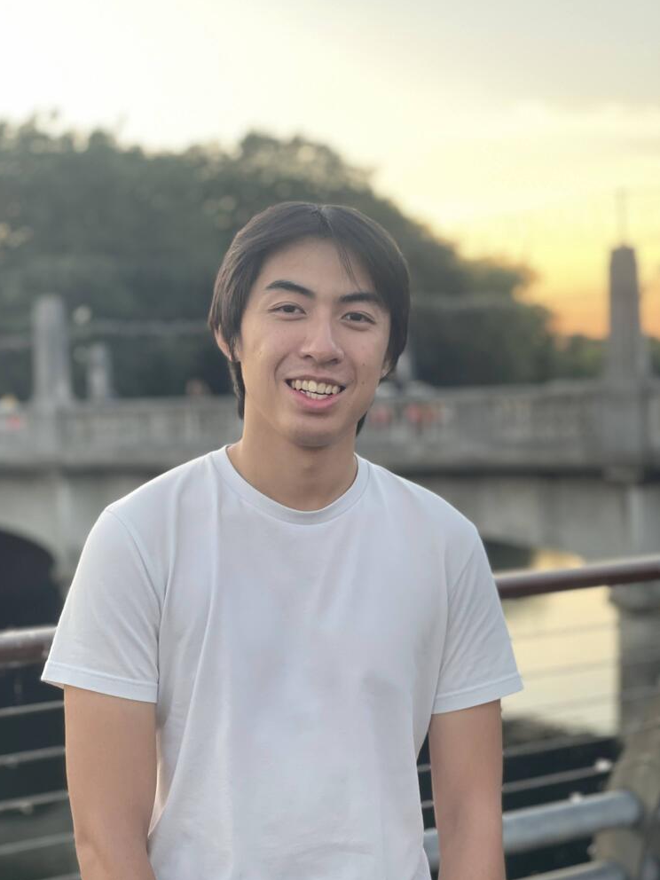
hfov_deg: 22.6
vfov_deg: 29.8
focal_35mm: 65
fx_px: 1652
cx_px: 326
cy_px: 444
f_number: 2.2
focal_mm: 7.5
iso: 100
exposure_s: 1/121
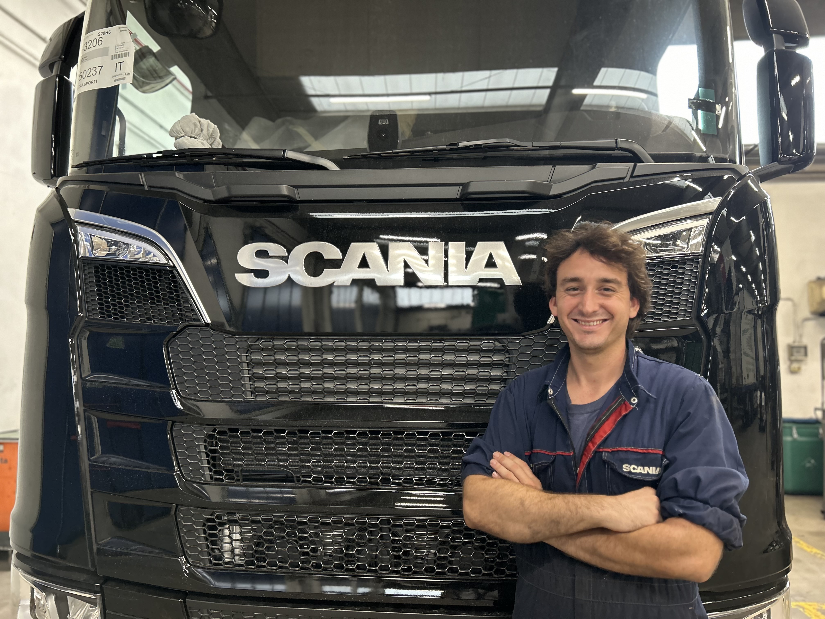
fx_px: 620
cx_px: 412
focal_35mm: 26
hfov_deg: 67.3
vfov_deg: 53.1
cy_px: 310
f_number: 1.5
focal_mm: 5.7
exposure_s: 1/50
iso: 400
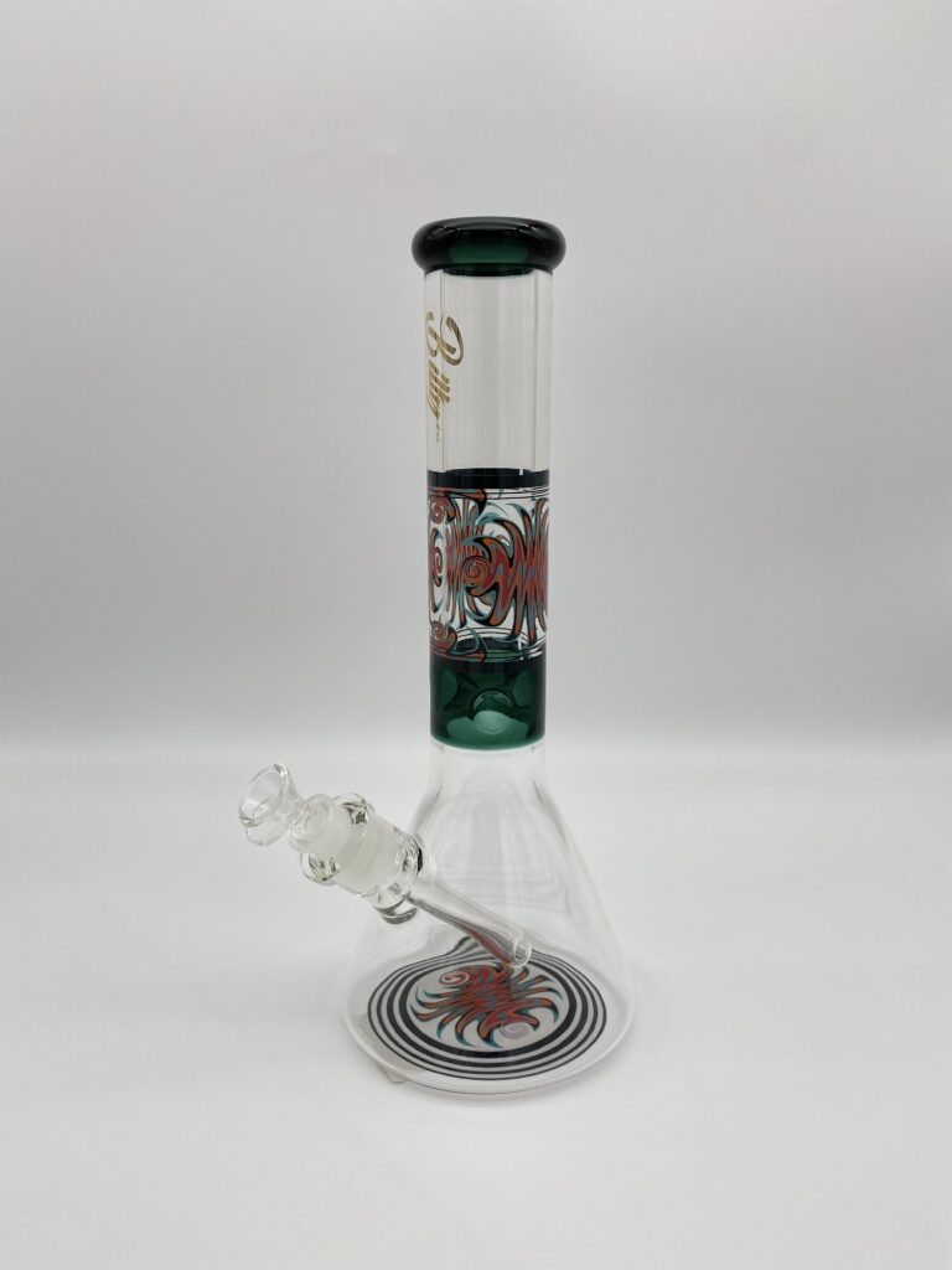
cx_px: 476
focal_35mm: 26
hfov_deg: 53.1
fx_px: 953
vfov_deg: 67.3
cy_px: 635
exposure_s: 1/398
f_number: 1.8
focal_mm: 4.25
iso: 32
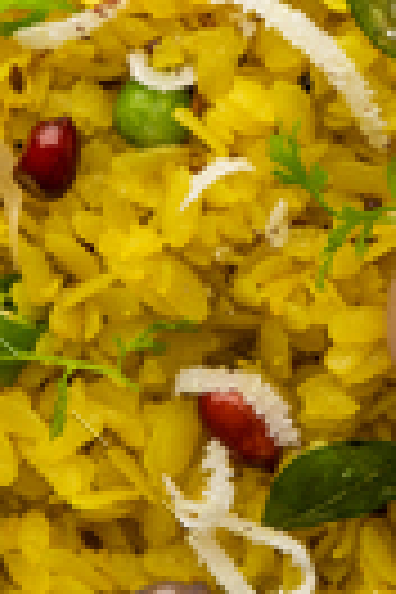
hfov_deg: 3.4
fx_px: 6649
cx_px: 292
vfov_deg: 5.1
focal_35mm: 403
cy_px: -58
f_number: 7.1
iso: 100
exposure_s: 1/125
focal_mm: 60
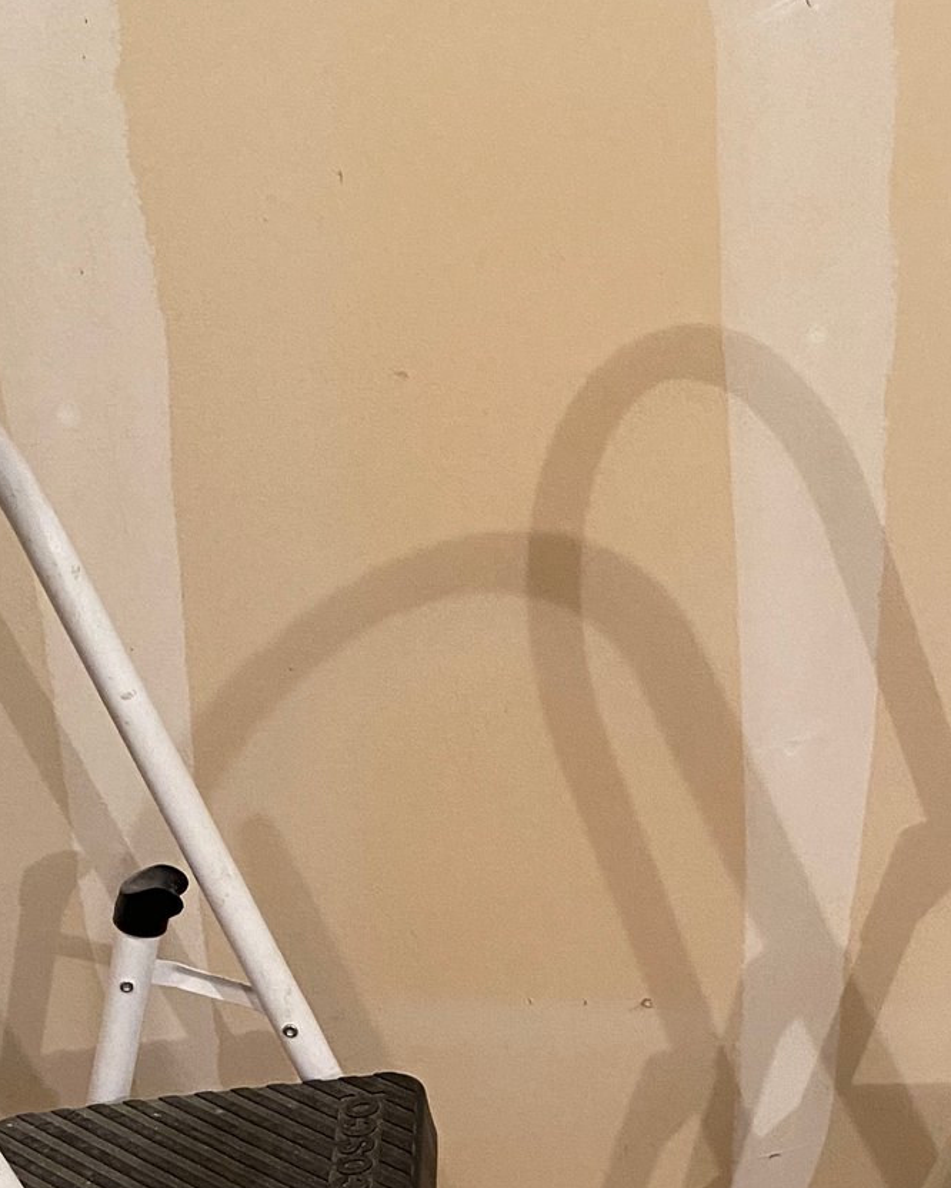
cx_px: 608
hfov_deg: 24.9
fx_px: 2145
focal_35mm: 61
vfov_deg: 28.2
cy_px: 1307
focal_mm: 4.25
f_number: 1.8
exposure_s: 1/30
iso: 500
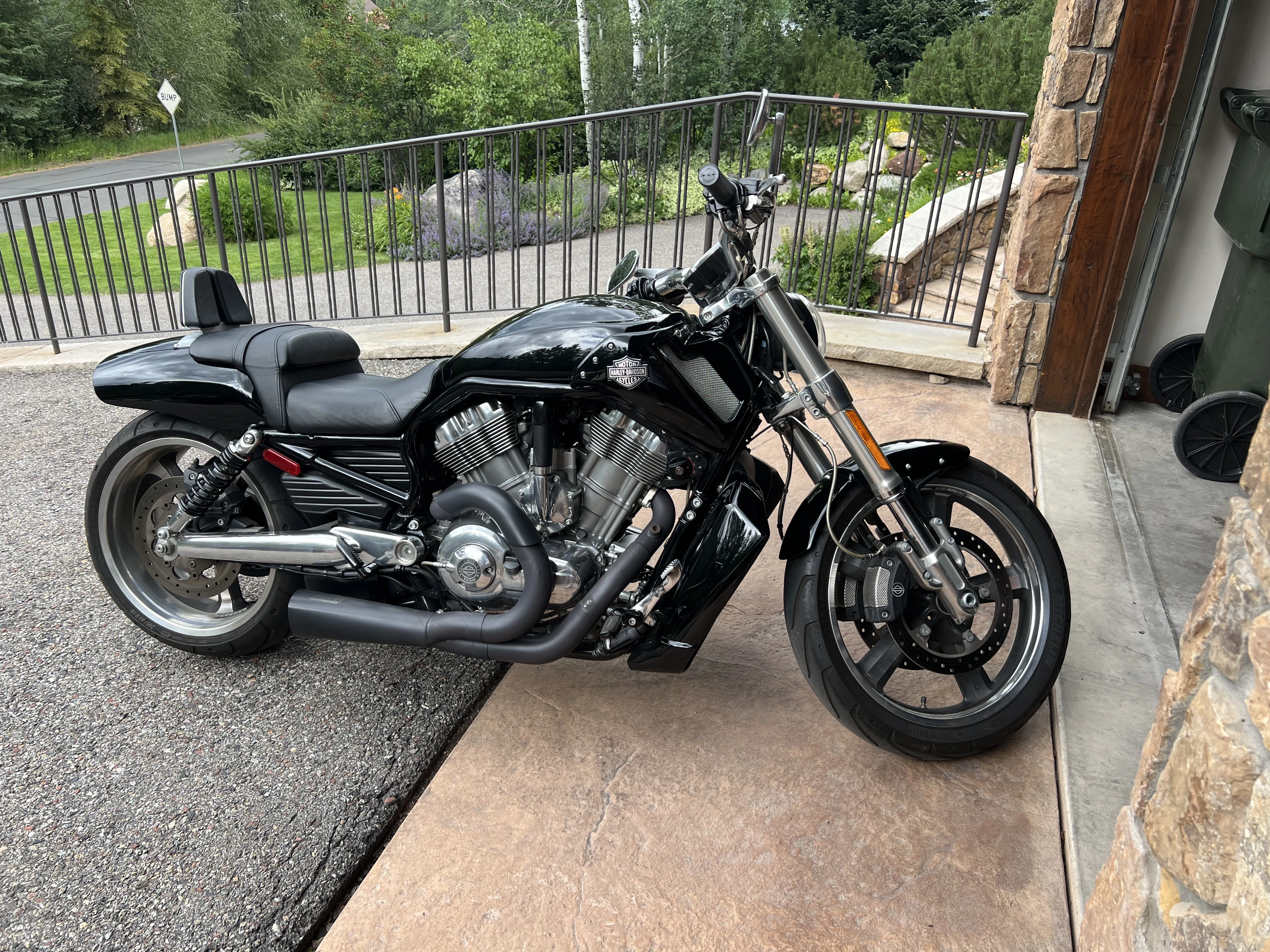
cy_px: 476
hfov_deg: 67.3
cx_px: 635
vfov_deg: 53.1
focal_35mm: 26
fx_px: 954
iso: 50
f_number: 1.5
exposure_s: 1/419
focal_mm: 5.7
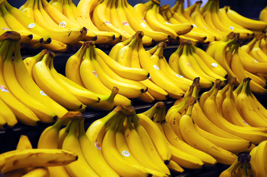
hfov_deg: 20.9
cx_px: 134
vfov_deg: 14.0
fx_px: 722
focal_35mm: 98
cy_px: 88
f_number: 4.5
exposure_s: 1/160
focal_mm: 65
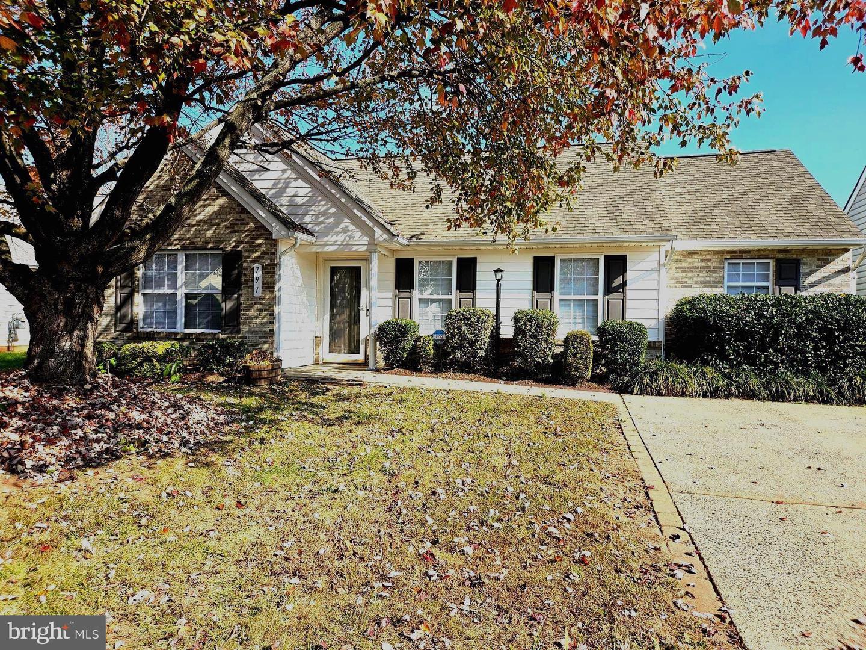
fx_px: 575
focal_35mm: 23
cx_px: 433
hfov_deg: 73.9
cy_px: 325
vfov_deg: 58.9
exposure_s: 1/960
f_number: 1.8
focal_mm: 5.4
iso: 25
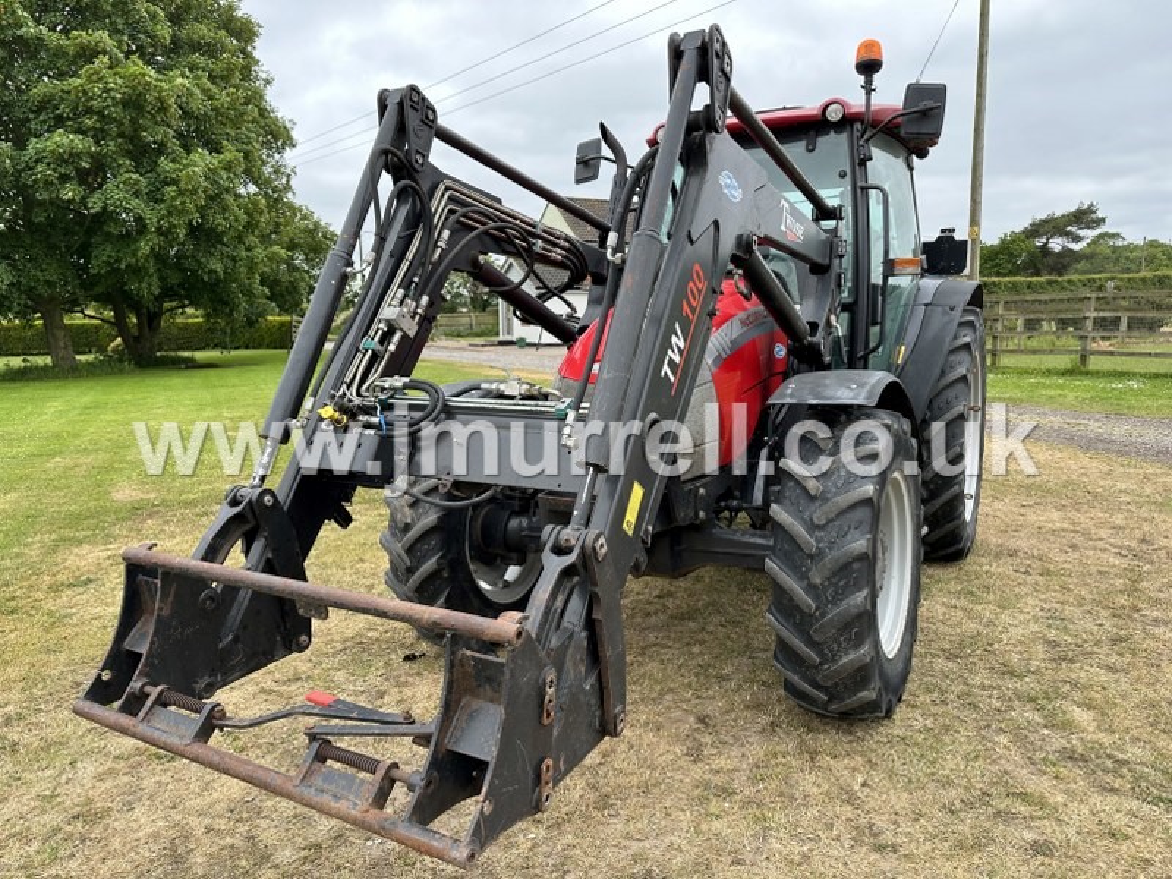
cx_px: 586
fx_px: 813
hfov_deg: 71.6
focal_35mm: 24
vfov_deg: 56.8
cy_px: 440
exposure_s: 1/829
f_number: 1.78
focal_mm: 6.86
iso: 80
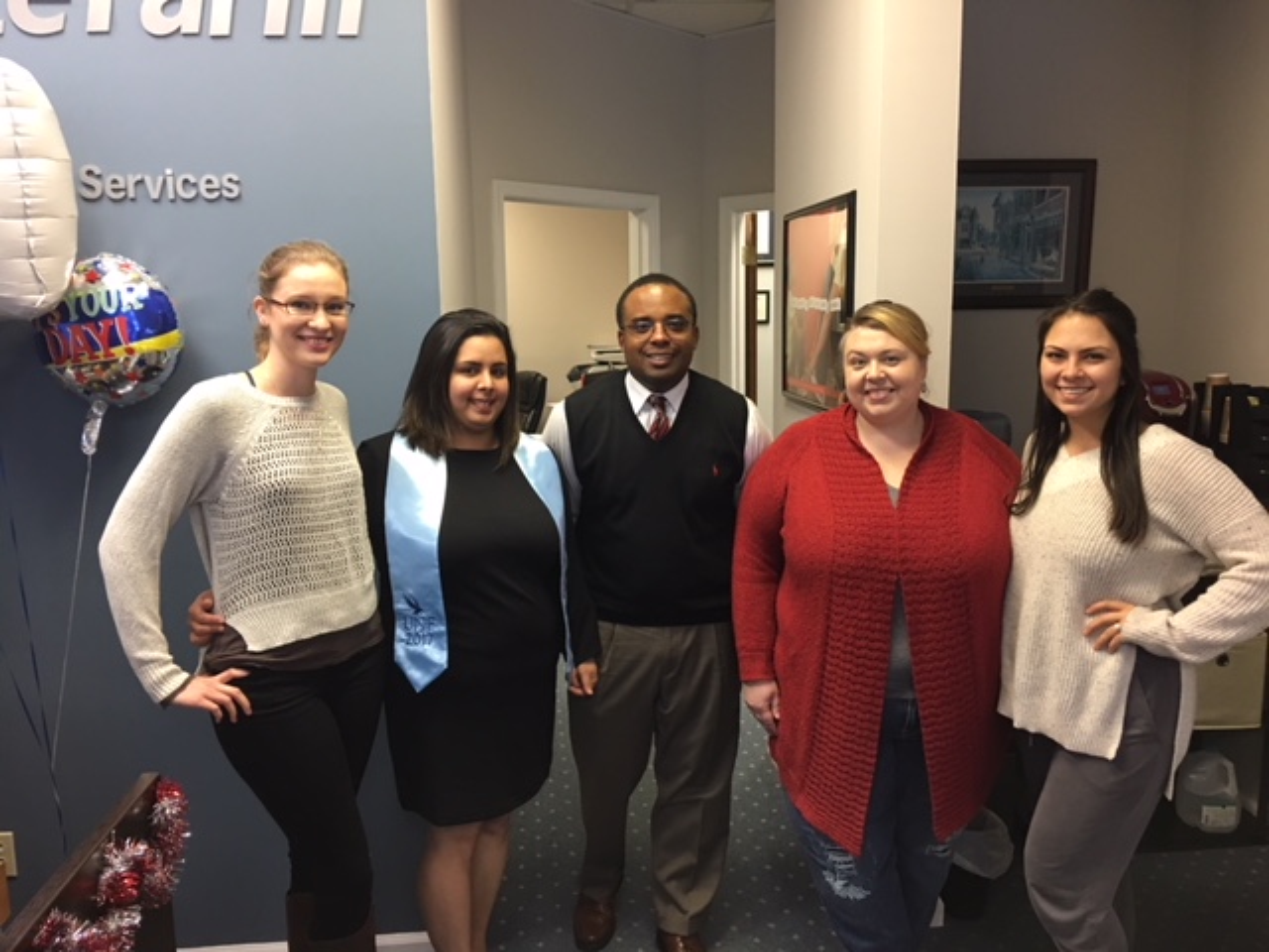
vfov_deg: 48.2
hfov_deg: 61.7
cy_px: 476
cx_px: 634
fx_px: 1063
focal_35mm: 29
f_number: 2.2
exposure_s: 1/15
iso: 50
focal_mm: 4.15
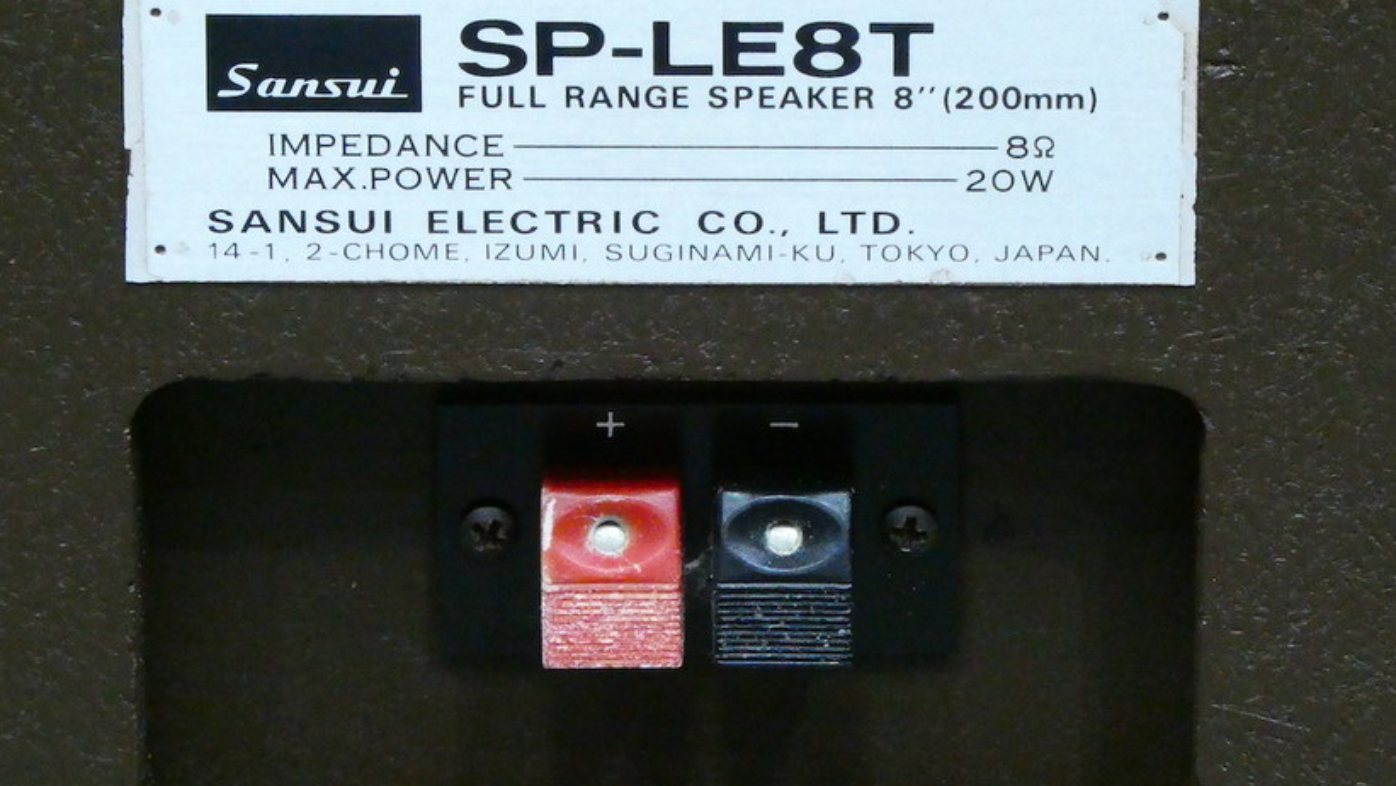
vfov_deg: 3.0
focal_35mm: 410
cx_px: 650
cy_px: 504
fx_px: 15178
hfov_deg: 5.3
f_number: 6.3
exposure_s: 1/13
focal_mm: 57.7
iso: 1600
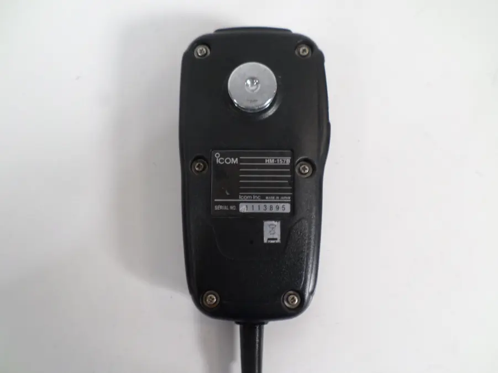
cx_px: 249
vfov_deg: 54.9
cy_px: 186
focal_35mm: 25
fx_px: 360
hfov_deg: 69.4
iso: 100
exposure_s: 1/30
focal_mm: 4.5
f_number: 2.5
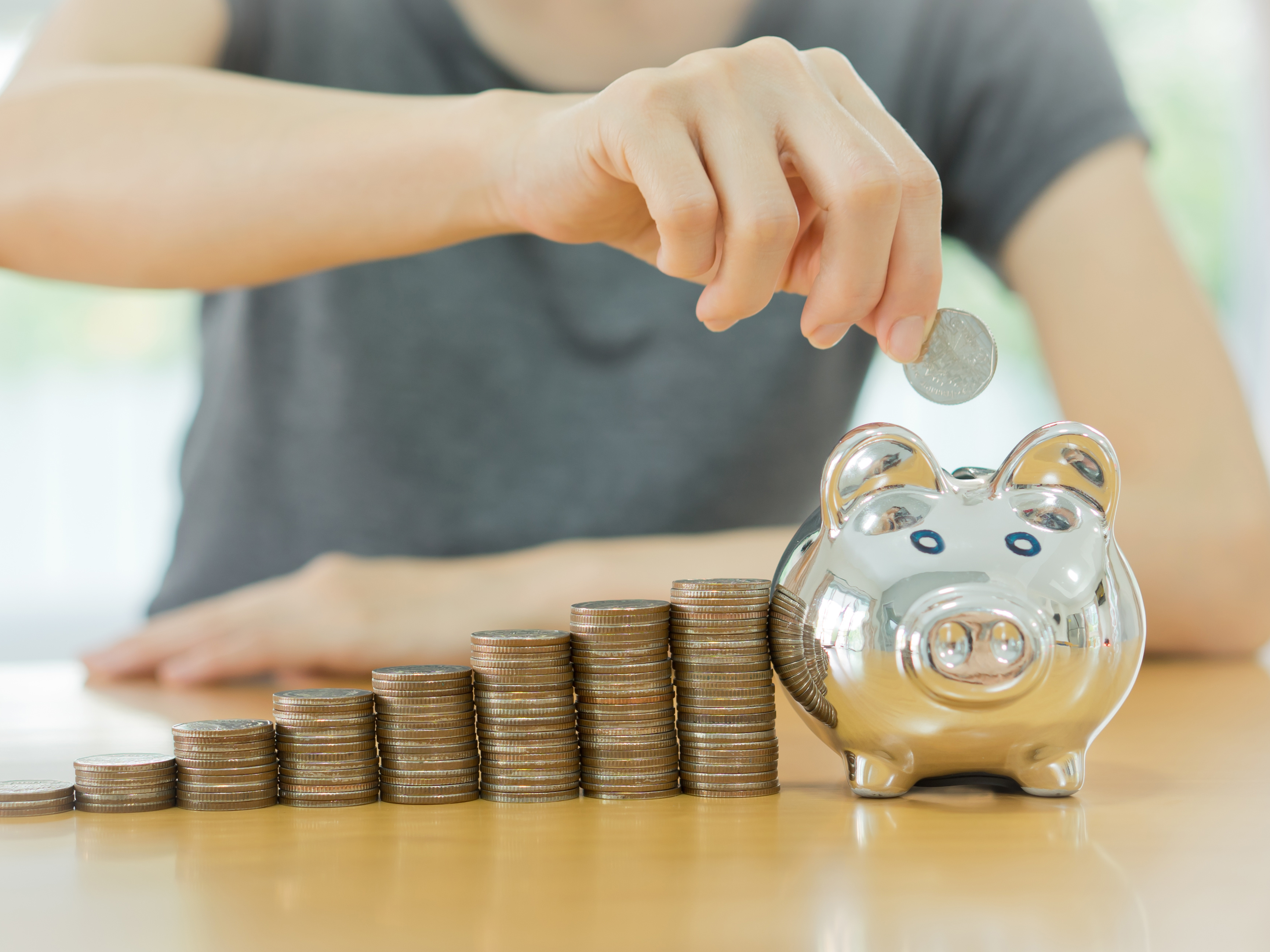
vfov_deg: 18.0
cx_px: 568
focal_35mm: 82
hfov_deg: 23.8
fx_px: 3009
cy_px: 478
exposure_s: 1/10
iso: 100
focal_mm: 50
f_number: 2.8
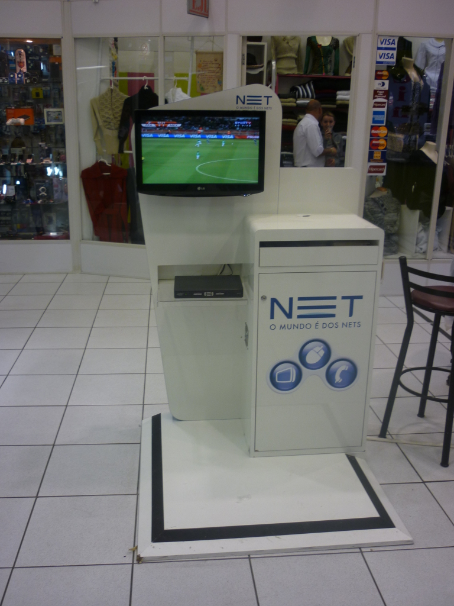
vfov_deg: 55.4
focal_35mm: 33
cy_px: 303
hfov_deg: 42.9
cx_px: 227
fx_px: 577
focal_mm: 5.5
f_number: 2.8
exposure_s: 1/50
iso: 80
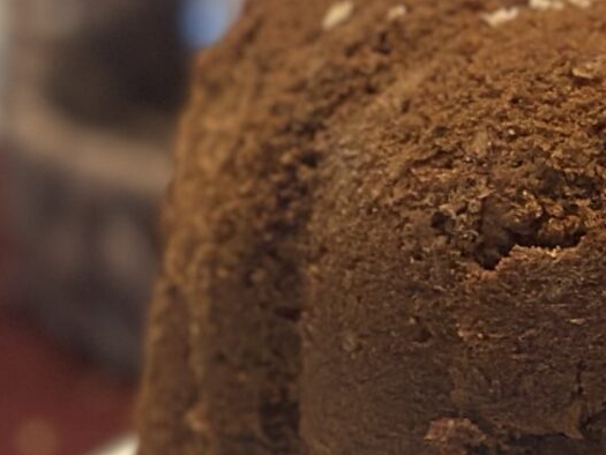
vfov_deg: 6.3
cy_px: 355
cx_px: 1218
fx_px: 4097
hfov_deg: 8.1
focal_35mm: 234
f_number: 1.78
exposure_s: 1/60
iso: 400
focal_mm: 6.86
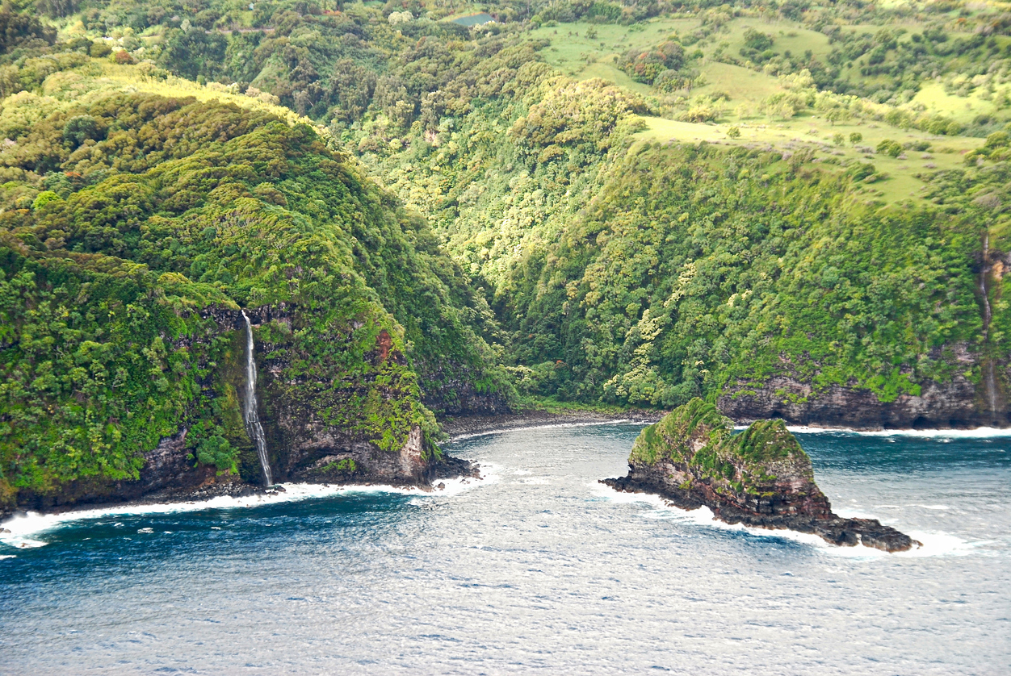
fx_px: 3374
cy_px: 338
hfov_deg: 17.0
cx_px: 506
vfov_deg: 11.5
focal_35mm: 120
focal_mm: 80
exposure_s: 1/125
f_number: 7.1
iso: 200
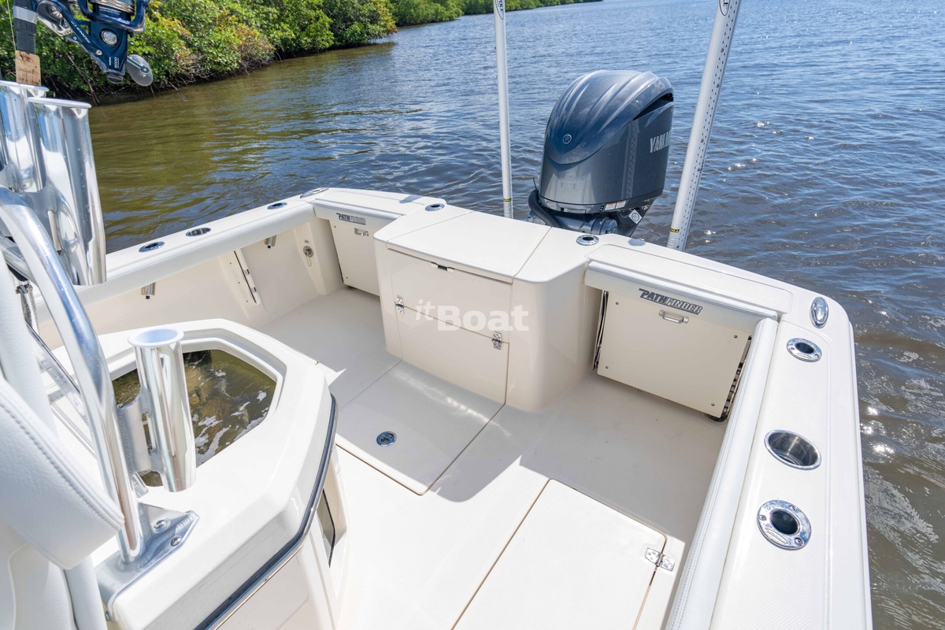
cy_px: 315
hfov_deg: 90.0
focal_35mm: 18
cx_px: 472
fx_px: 472
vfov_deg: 67.4
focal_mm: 18
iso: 50
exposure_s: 1/320
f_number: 7.1
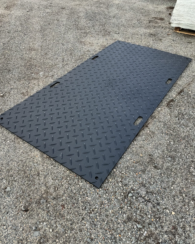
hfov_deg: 48.5
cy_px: 94
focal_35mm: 30
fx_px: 216
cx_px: 95
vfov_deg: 58.1
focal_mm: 6.76
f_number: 1.78
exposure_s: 1/792
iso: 80
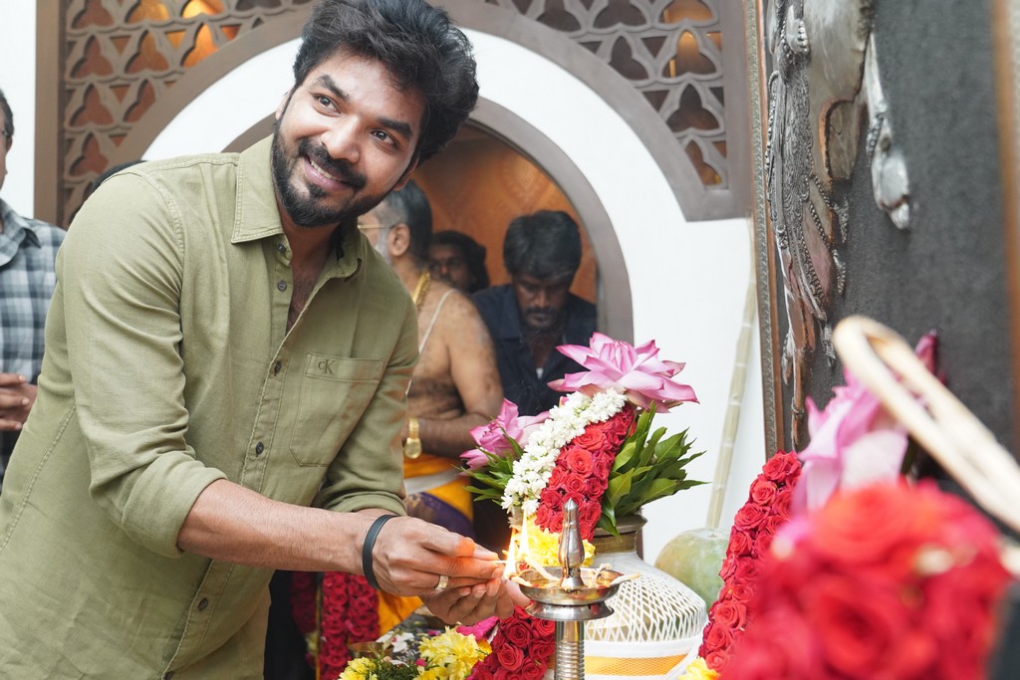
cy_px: 340
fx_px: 1020
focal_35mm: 36
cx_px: 510
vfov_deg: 36.9
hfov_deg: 53.1
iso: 1600
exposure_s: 1/125
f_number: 3.5
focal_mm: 24
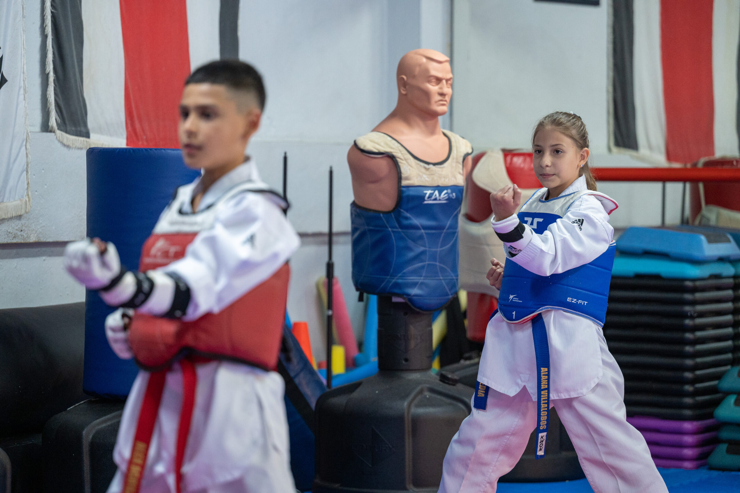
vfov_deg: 11.9
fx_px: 2362
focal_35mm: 115
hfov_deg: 17.8
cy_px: 246
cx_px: 370
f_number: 2.8
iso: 3200
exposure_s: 1/400
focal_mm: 115
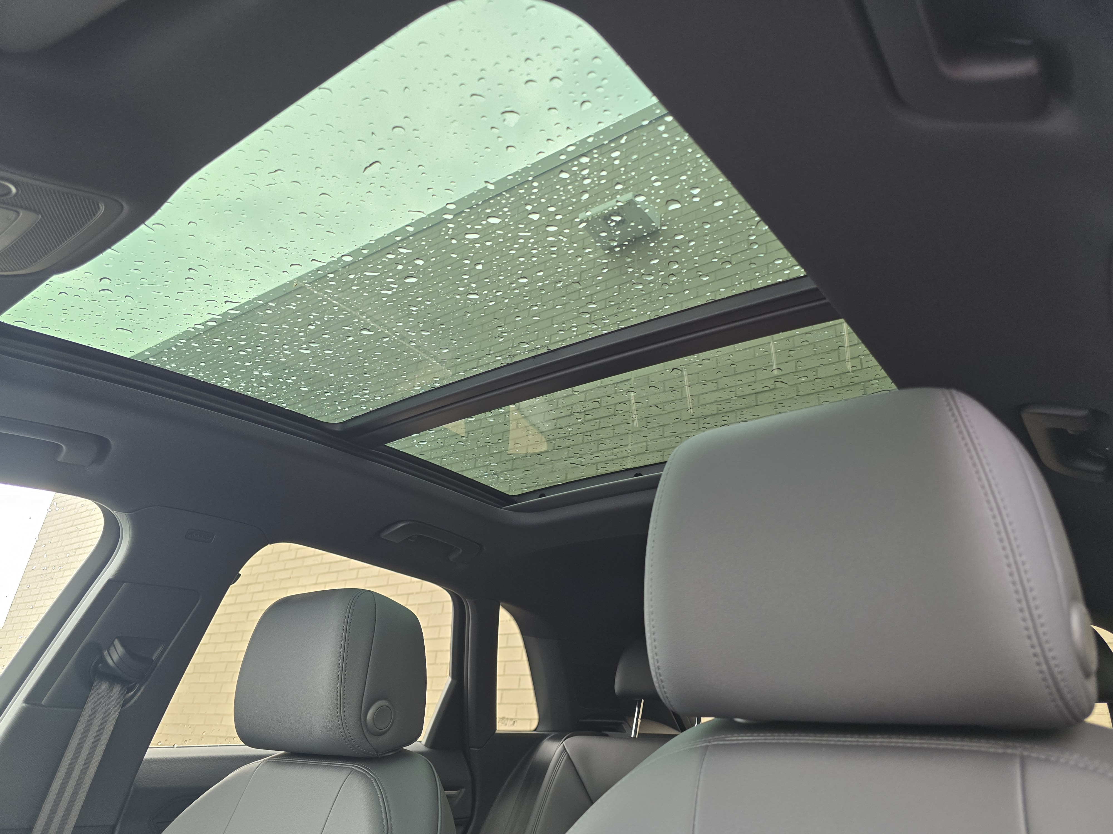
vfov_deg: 58.9
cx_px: 556
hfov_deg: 73.9
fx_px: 740
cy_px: 417
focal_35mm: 23
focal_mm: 6.3
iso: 160
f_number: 1.7
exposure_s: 1/180
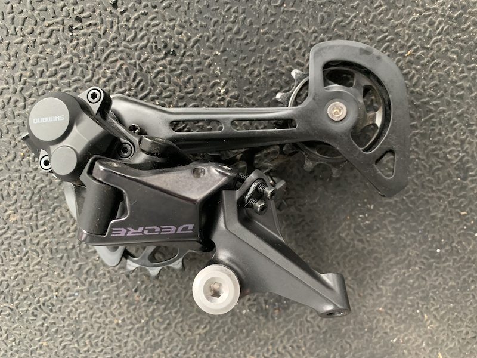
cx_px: 238
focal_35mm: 26
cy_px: 179
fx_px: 358
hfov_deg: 67.3
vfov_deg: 53.1
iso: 400
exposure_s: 1/45
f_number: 1.8
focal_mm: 4.25
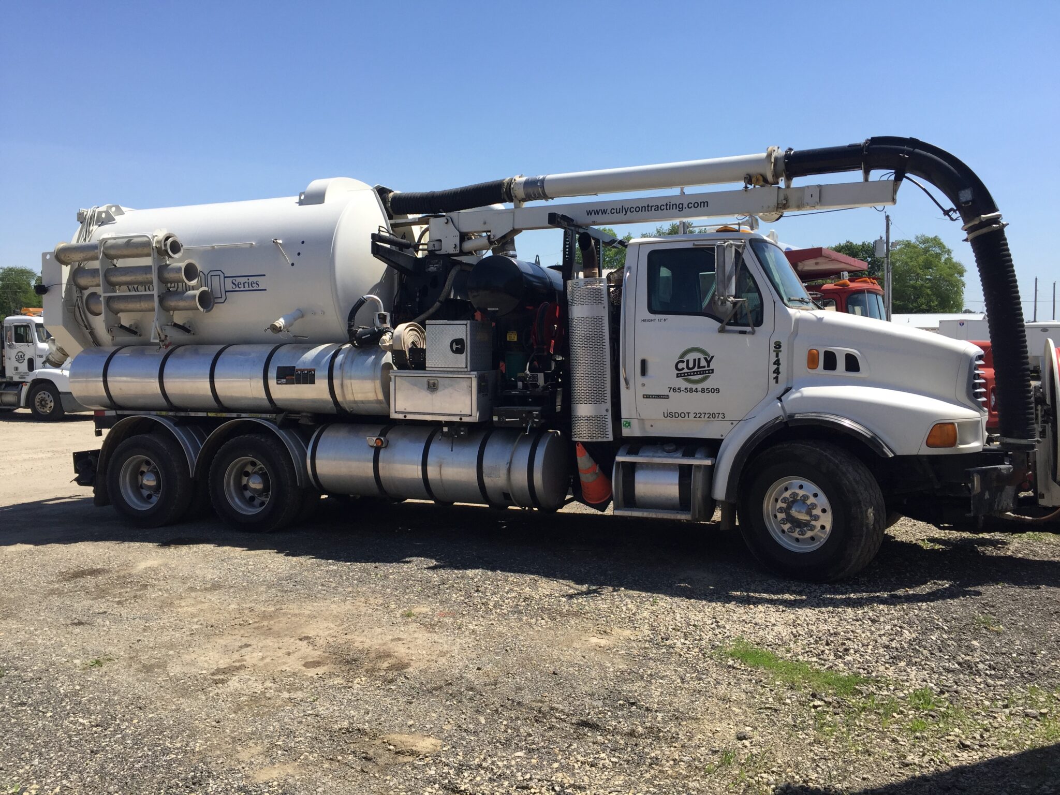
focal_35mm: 29
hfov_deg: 61.7
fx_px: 888
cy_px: 398
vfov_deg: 48.2
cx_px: 530
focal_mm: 4.15
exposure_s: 1/1980
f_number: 2.2
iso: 32
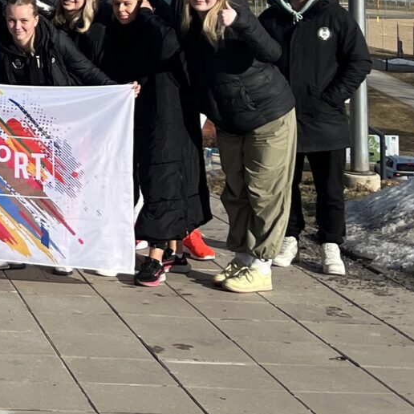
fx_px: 1543
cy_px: -132
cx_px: -396
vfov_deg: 14.6
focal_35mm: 114
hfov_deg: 13.3
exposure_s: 1/4484
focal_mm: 5.1
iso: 50
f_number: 1.6
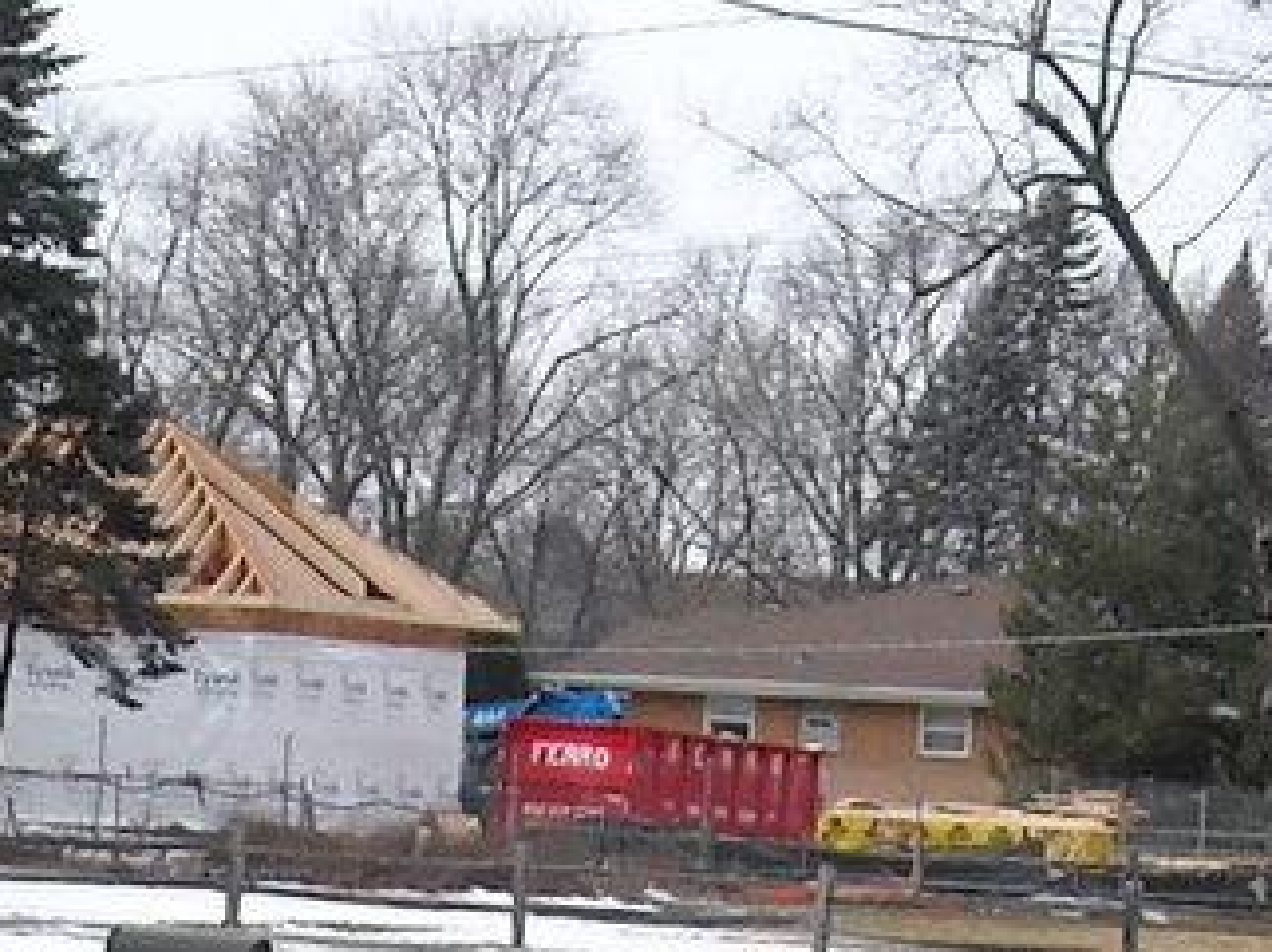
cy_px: 2023
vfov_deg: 8.1
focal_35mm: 174
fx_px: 6389
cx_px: 648
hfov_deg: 11.4
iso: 64
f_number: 5.6
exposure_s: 1/141
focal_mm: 5.7
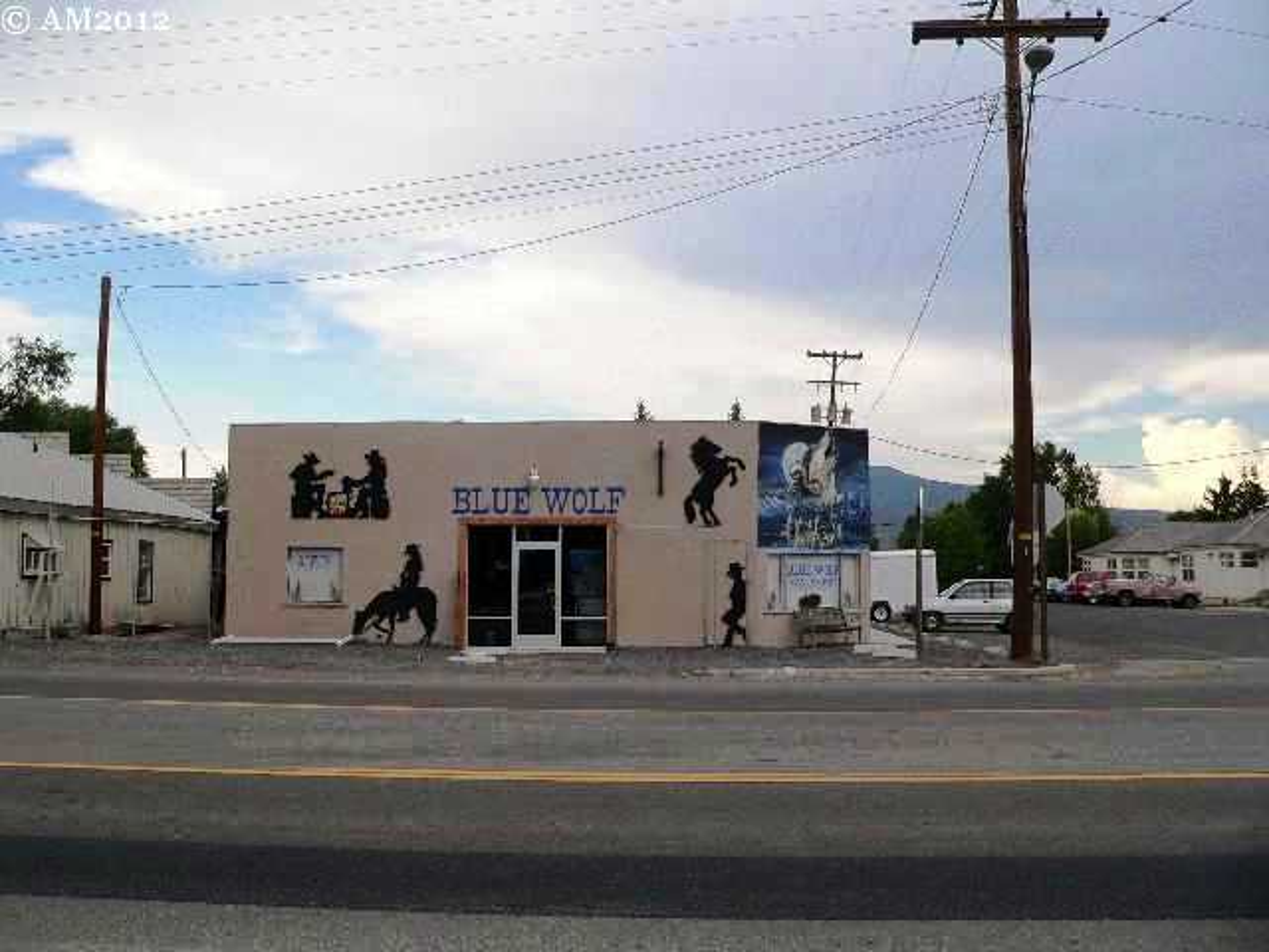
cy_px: 476
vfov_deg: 39.7
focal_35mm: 36
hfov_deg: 51.4
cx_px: 634
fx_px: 1320
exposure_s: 1/640
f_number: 2.8
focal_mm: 6
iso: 100
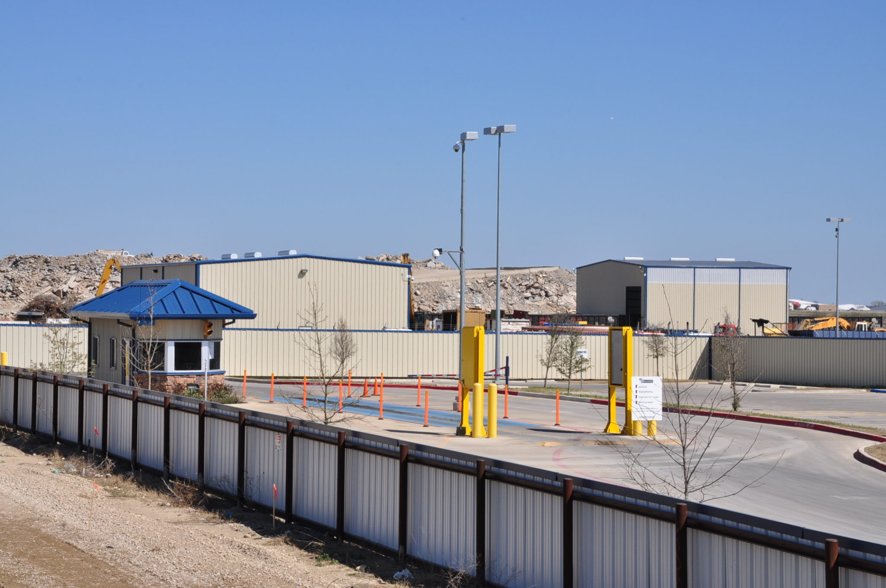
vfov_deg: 14.7
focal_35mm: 93
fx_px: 2286
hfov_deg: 21.9
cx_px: 443
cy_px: 294
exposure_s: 1/160
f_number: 22
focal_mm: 62
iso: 200
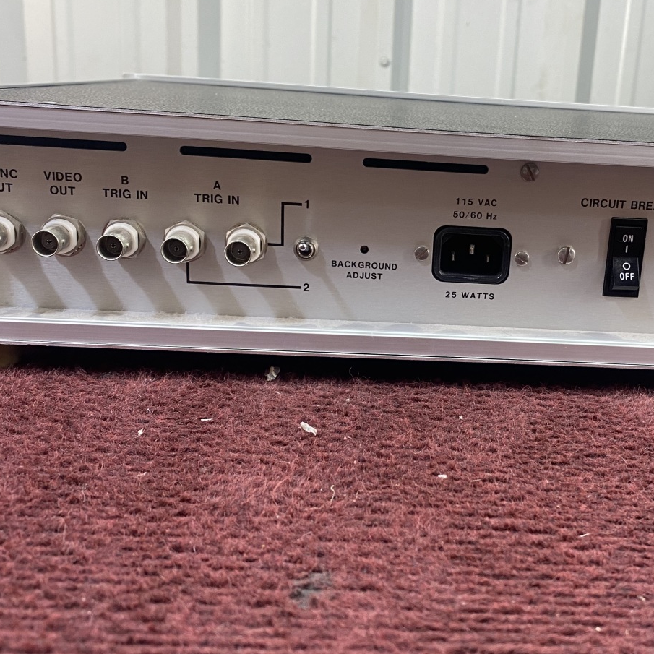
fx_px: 834
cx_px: 448
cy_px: 313
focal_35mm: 39
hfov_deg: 42.1
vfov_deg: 42.8
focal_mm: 4.25
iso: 80
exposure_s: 1/60
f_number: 1.8
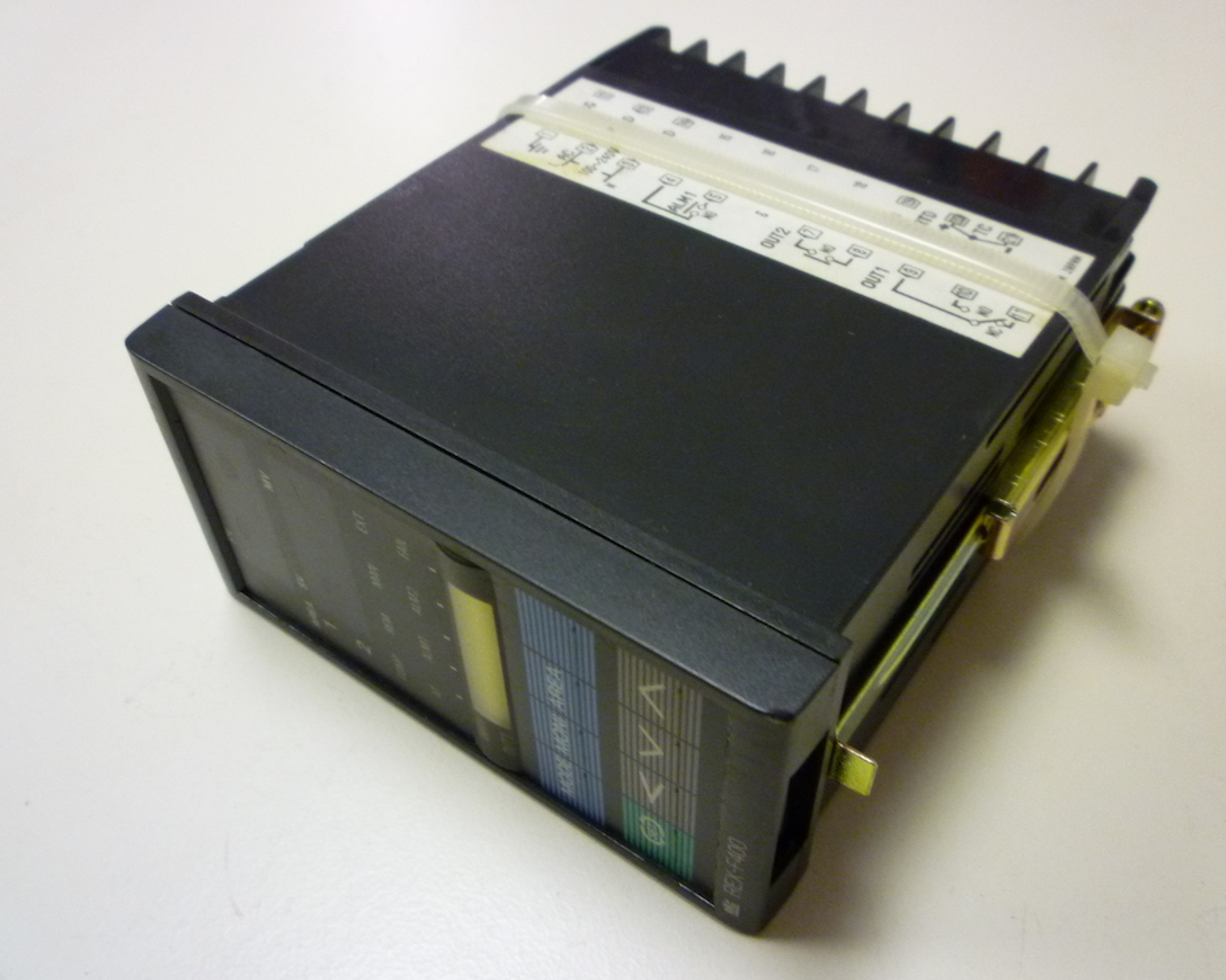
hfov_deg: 57.1
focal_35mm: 31
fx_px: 1125
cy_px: 502
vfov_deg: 47.1
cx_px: 658
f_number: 3.3
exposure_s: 1/20
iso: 400
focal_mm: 5.2
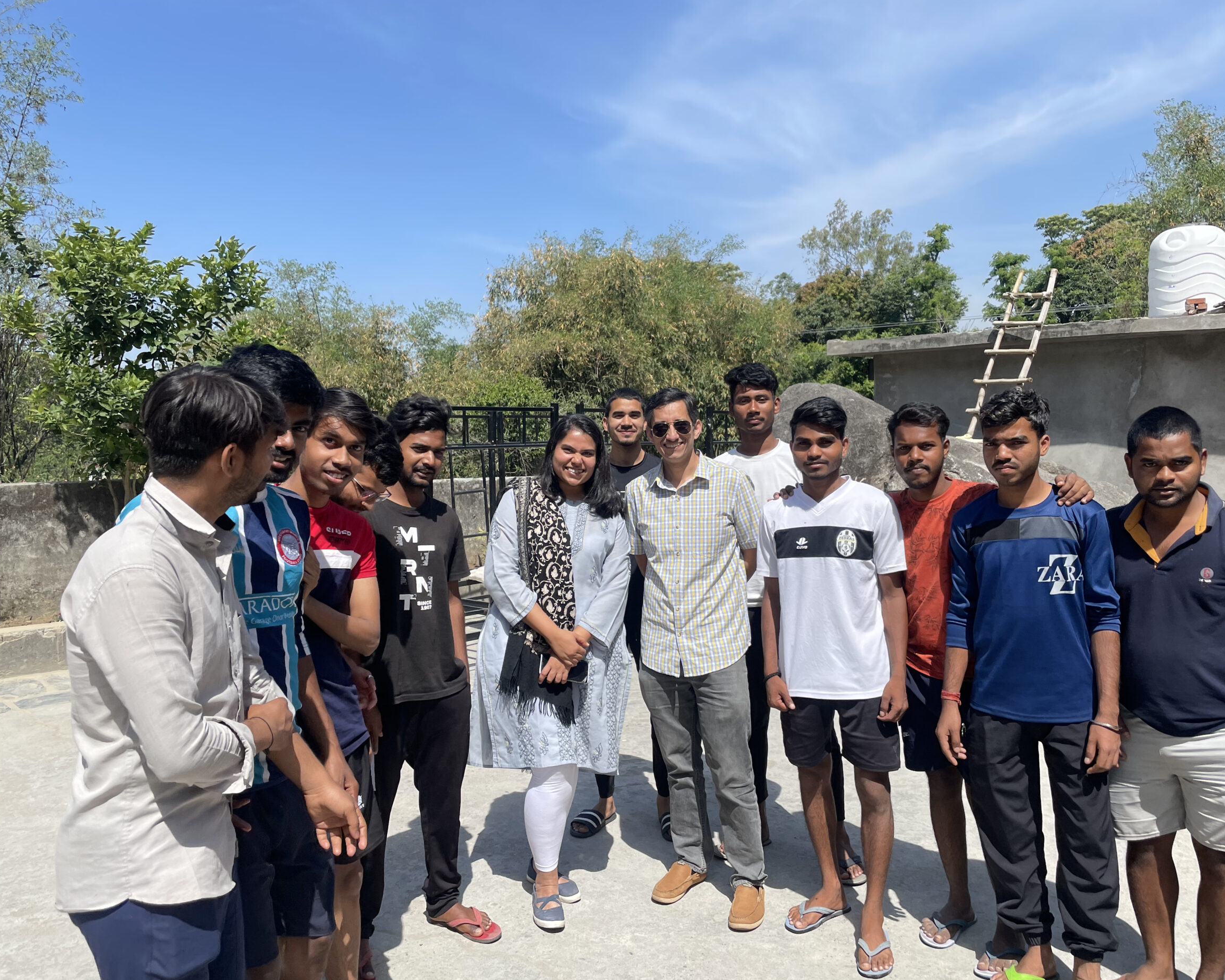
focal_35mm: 28
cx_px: 627
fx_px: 1015
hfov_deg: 62.2
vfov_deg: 51.5
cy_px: 496
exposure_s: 1/2564
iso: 32
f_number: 1.6
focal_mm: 4.2
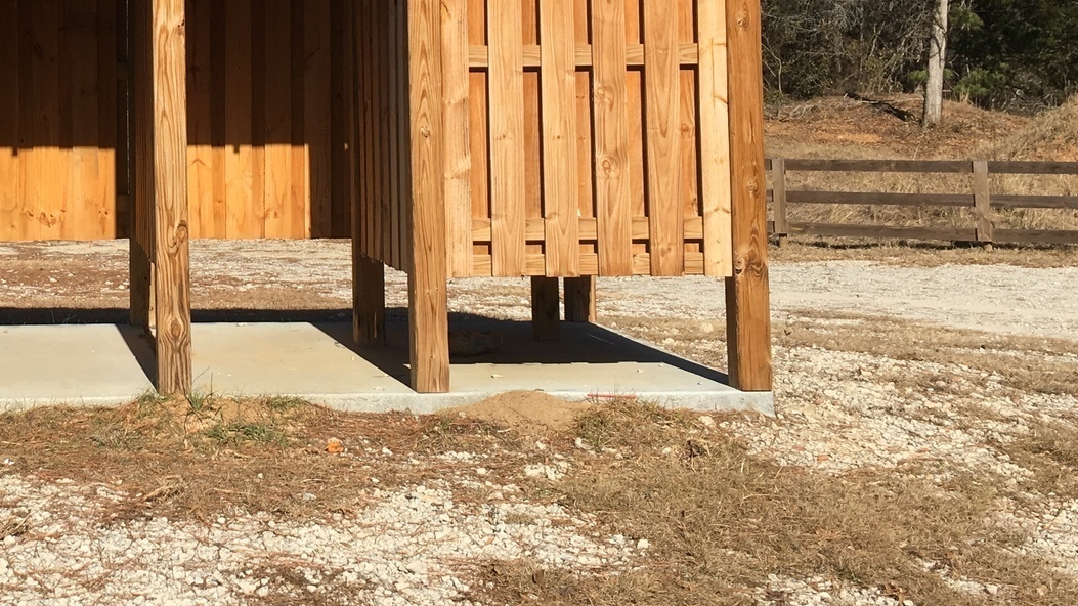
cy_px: 27
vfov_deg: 19.6
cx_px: 141
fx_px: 1715
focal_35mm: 60
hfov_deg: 33.4
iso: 25
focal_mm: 4.15
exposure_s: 1/1570
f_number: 2.2
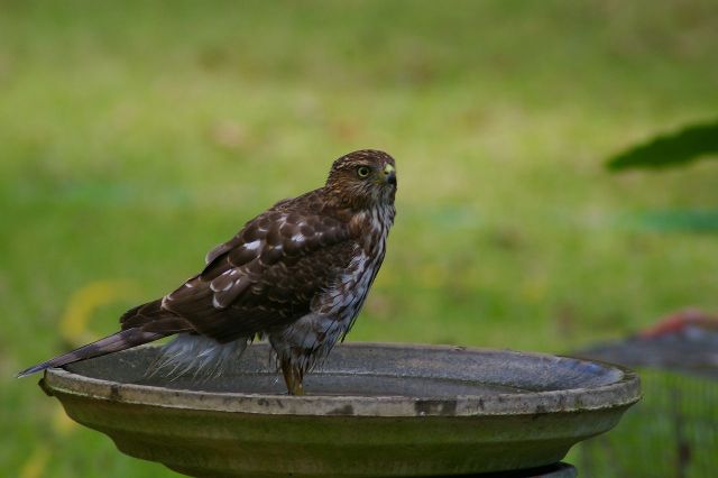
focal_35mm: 450
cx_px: 359
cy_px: 239
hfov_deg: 4.6
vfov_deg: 3.1
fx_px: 8970
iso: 400
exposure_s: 1/125
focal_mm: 300
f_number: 6.7
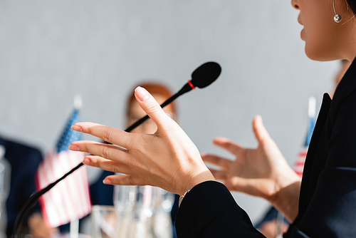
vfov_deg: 16.1
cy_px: 119
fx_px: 841
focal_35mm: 85
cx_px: 178
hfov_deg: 23.9
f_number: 4
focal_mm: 85
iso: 80
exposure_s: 1/200
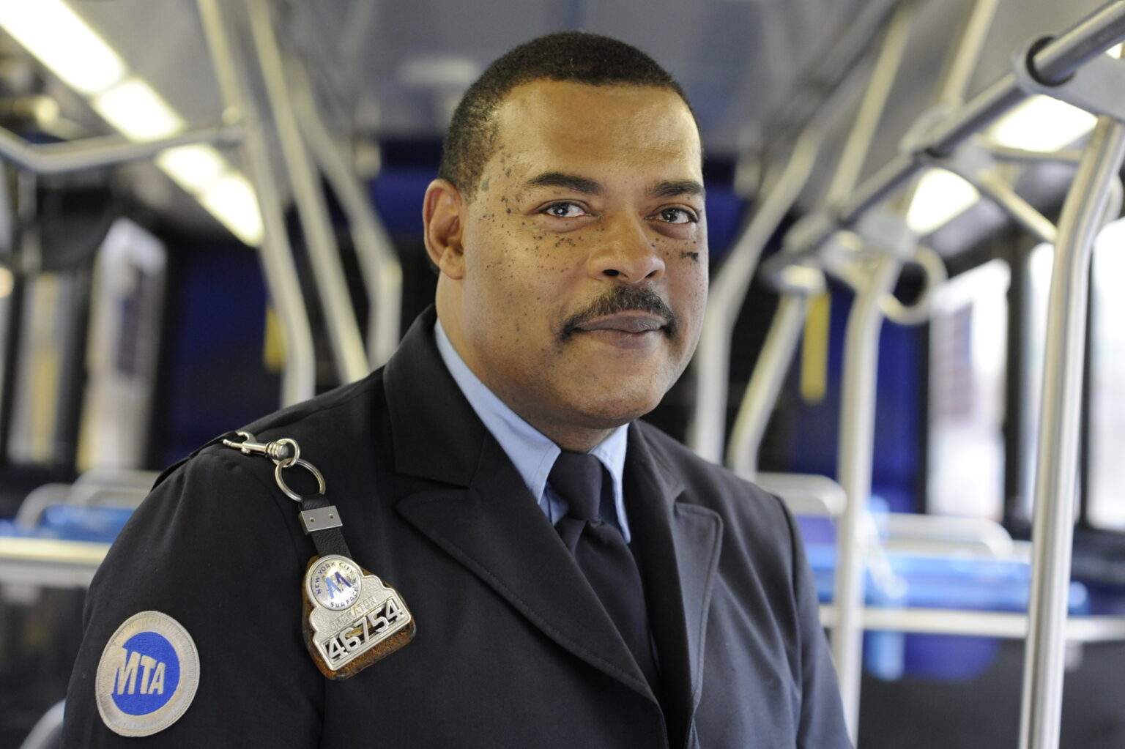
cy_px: 374
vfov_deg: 16.1
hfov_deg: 23.9
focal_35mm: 85
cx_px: 562
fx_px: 2655
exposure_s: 1/100
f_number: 4
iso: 2500
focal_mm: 85
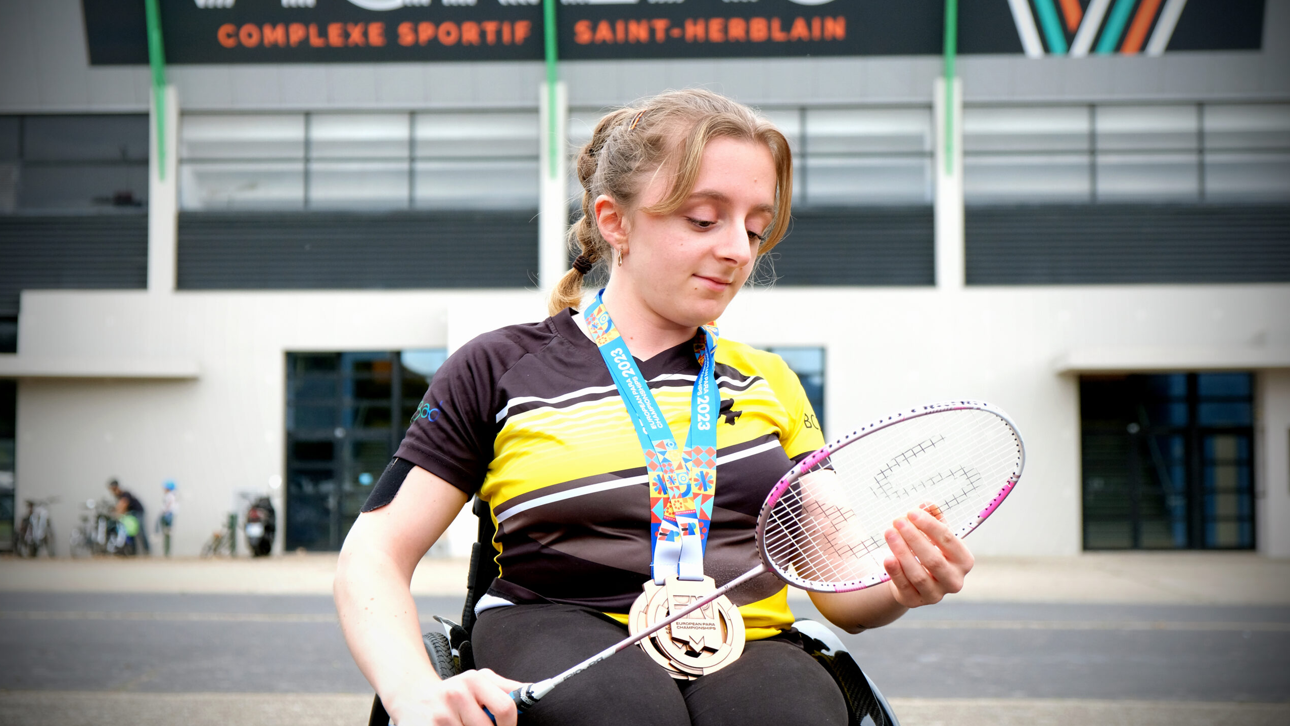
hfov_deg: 33.8
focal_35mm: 62
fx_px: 2121
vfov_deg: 19.4
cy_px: 338
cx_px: 644
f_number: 3.6
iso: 800
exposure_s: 1/350
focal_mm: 39
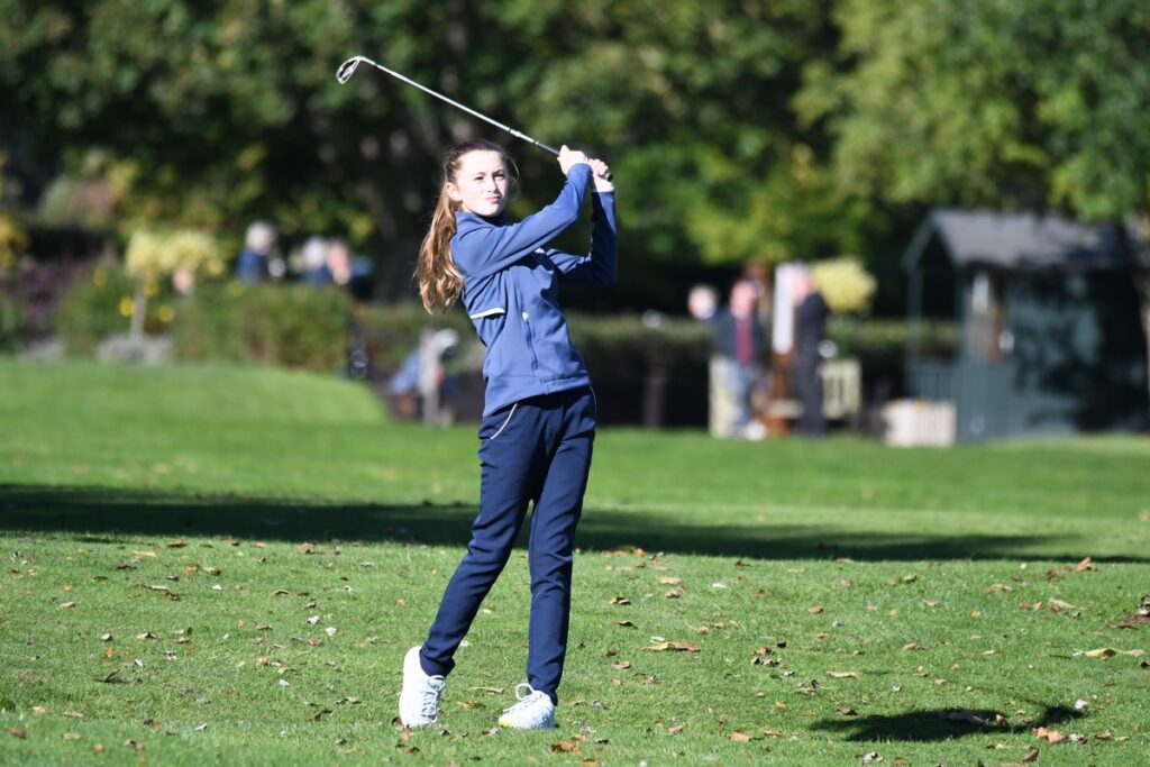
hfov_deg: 3.4
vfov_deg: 2.3
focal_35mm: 600
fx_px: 19168
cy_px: 384
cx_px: 575
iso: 720
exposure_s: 1/1600
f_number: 6.3
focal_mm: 400
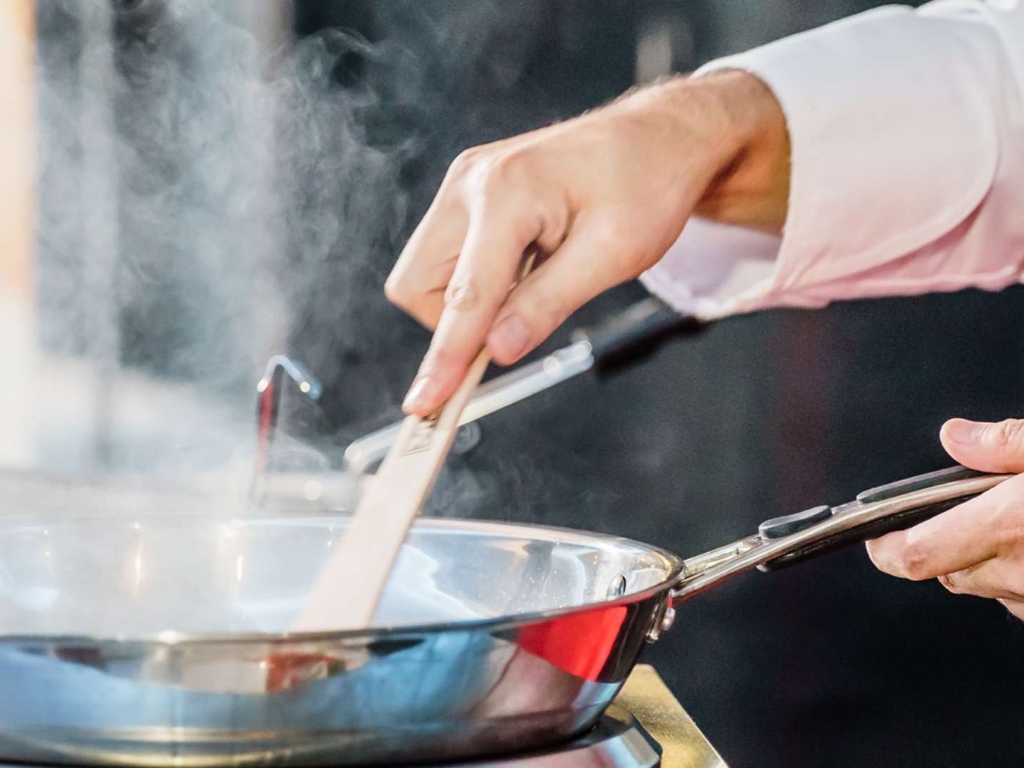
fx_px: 6094
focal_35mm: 206
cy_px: 330
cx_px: 503
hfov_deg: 9.6
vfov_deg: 7.2
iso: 5000
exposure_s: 1/160
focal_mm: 131
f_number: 4
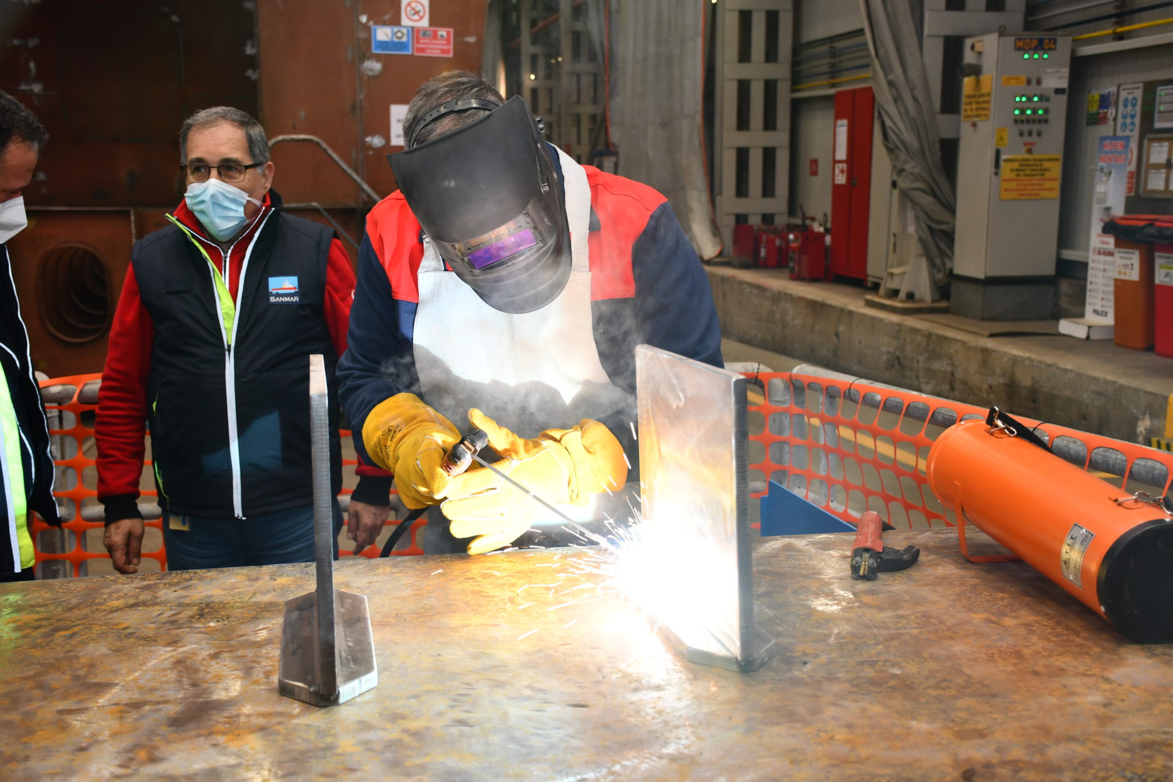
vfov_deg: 33.4
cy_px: 391
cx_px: 586
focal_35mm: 40
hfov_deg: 48.5
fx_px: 1303
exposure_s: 1/60
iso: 360
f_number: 4
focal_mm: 27
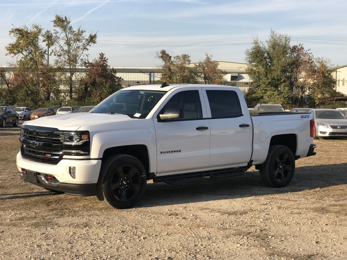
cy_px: 130
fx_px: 571
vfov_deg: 25.7
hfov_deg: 33.8
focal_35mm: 57
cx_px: 174
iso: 20
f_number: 2.8
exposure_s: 1/499
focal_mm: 6.6
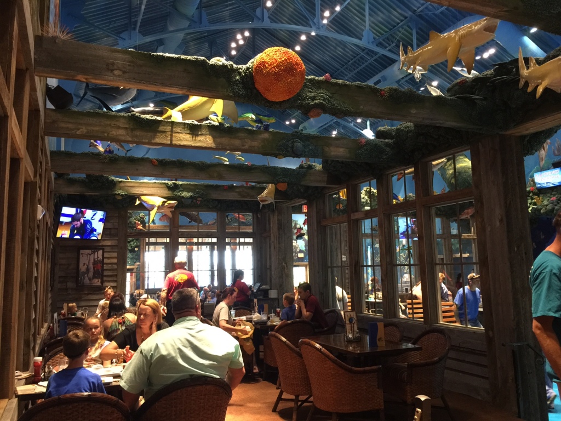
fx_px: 470
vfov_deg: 48.2
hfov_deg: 61.7
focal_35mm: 29
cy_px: 210
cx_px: 280
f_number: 2.2
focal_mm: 4.15
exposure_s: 1/15
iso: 100
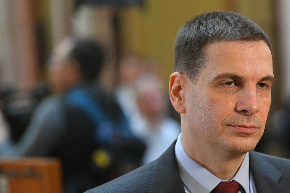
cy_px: 128
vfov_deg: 6.9
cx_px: 219
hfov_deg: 10.4
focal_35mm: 198
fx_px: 1595
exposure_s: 1/250
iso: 5000
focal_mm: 130
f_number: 3.2
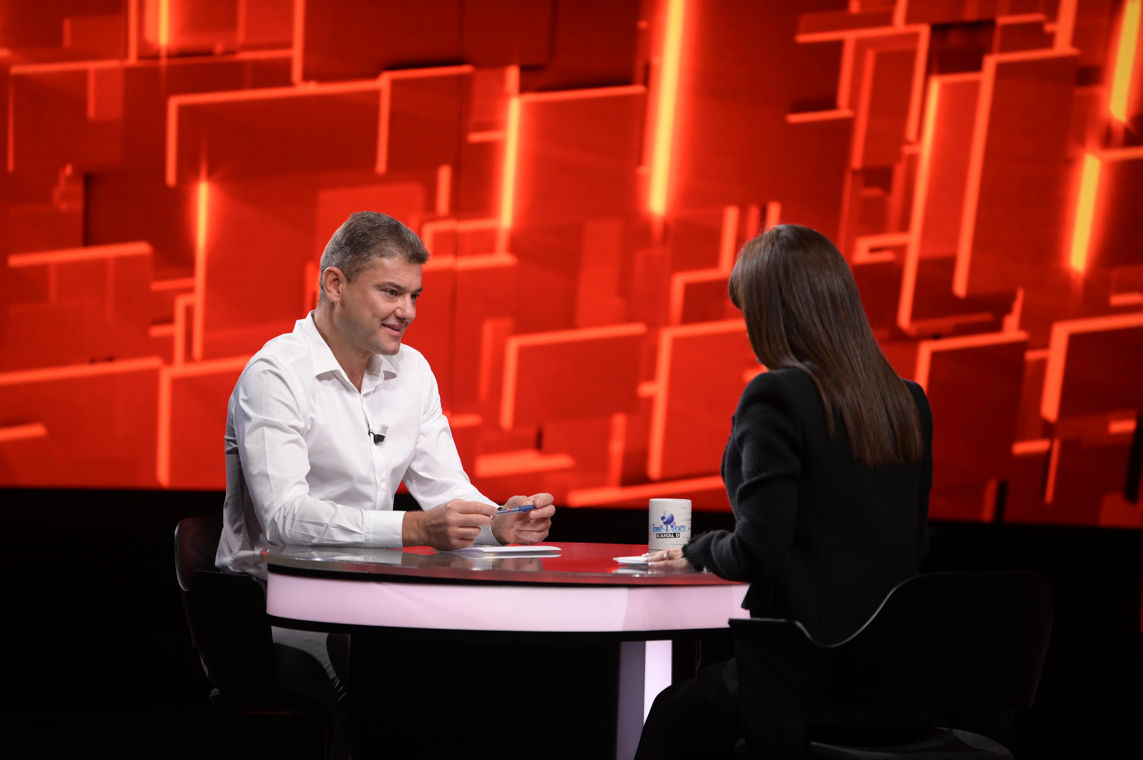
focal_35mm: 200
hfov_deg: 10.3
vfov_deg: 6.9
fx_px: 6346
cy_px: 380
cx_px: 572
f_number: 2.8
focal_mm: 200
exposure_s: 1/200
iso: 640
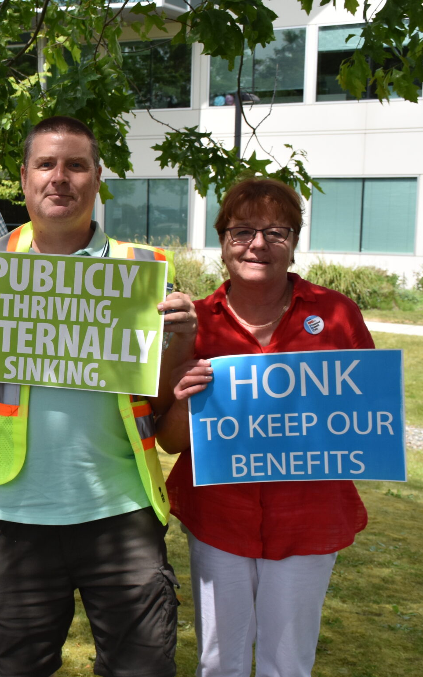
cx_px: -54
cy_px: 323
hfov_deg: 20.2
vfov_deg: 33.5
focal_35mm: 61
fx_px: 1126
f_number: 8
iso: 360
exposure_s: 1/500
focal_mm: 24
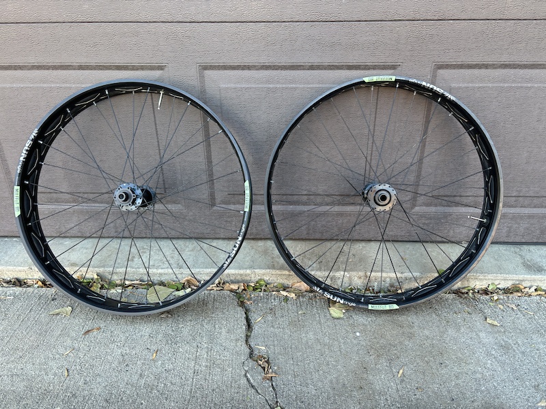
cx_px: 273
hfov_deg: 67.3
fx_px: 410
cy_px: 204
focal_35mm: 26
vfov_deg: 53.1
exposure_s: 1/121
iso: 100
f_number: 1.6
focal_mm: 5.96
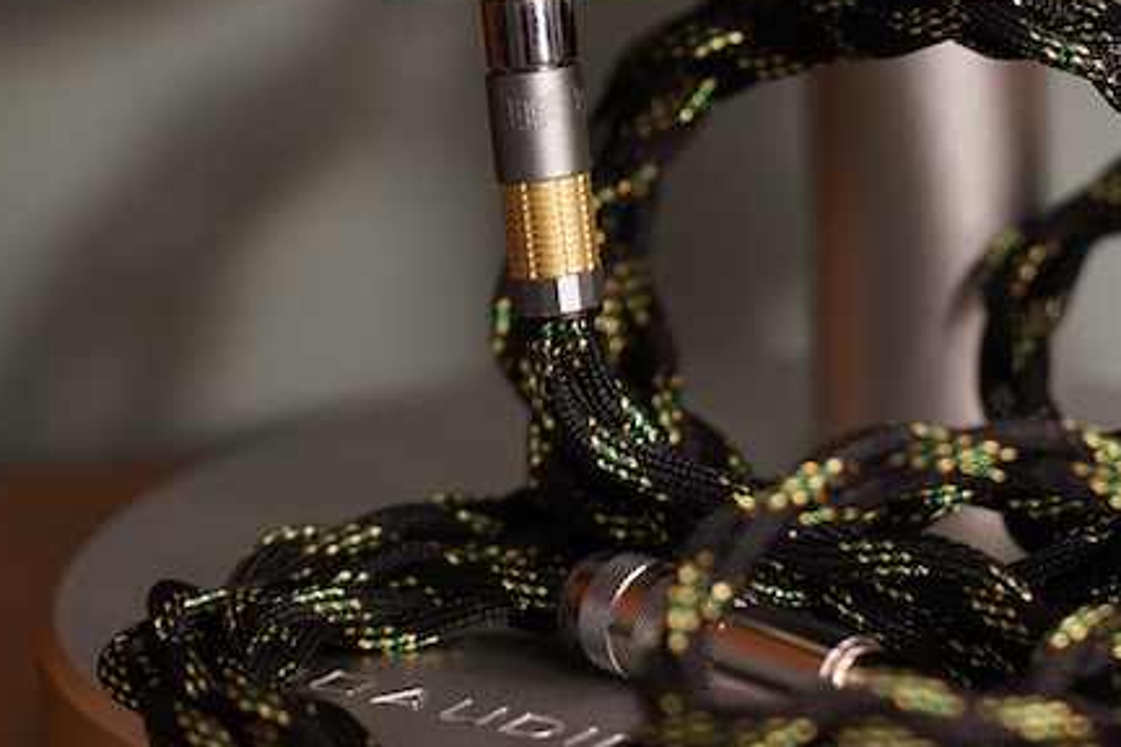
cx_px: 950
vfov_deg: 8.4
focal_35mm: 157
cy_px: -617
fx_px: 4888
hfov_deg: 13.0
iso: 200
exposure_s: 1/60
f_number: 2.8
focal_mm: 53
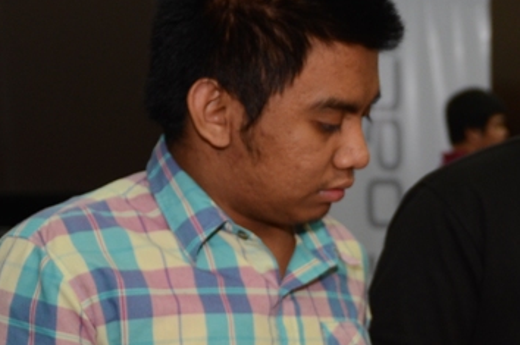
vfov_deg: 12.8
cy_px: 396
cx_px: 749
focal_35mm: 104
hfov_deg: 17.9
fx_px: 1500
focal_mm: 24
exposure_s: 1/80
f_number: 2.8
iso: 400
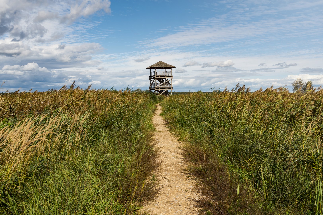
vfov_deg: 38.3
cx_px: 162
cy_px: 108
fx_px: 309
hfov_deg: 55.1
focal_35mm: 34
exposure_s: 1/400
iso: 100
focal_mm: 34.5
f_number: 8
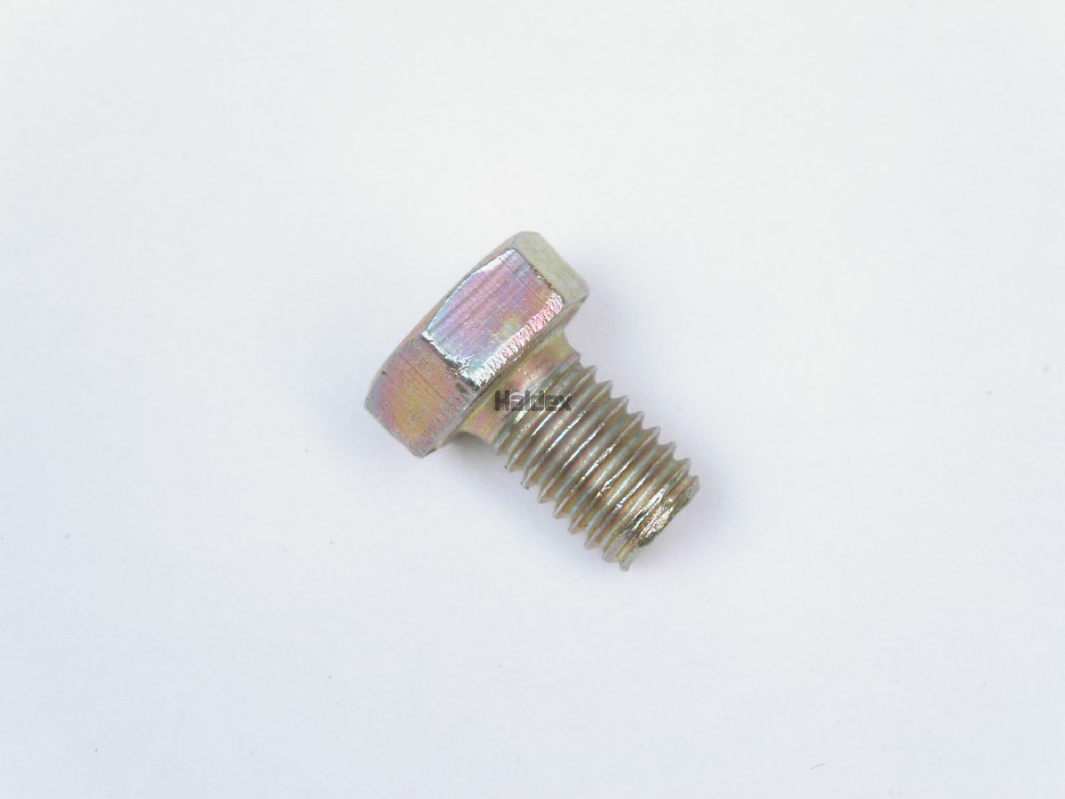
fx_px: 3507
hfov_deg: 17.3
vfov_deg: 13.0
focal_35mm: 114
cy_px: 400
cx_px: 532
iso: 100
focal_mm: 23.4
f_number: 6.7
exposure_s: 1.5
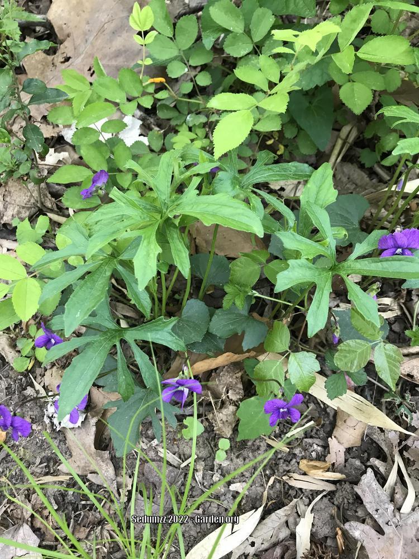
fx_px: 452
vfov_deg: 63.4
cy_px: 280
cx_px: 210
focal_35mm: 28
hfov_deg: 49.7
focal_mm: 3.99
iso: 32
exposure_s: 1/31
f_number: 1.8
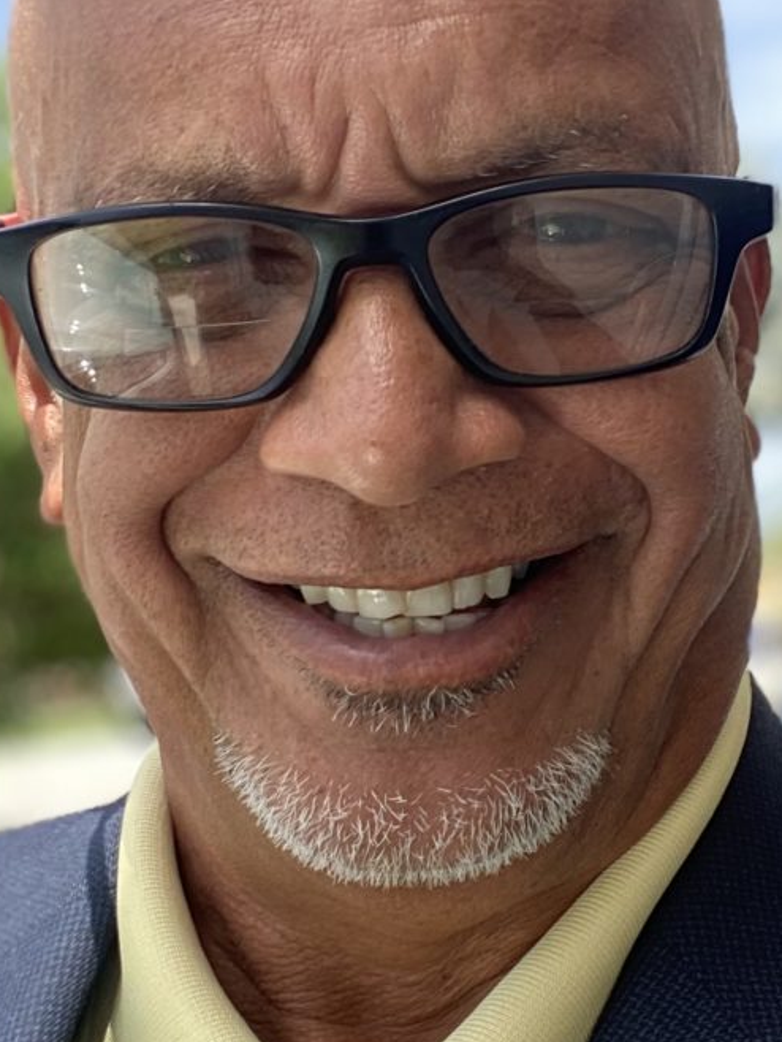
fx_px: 2107
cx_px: 461
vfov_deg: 27.8
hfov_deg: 21.0
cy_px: 491
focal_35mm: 70
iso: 25
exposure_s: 1/158
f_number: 2.2
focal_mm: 2.71
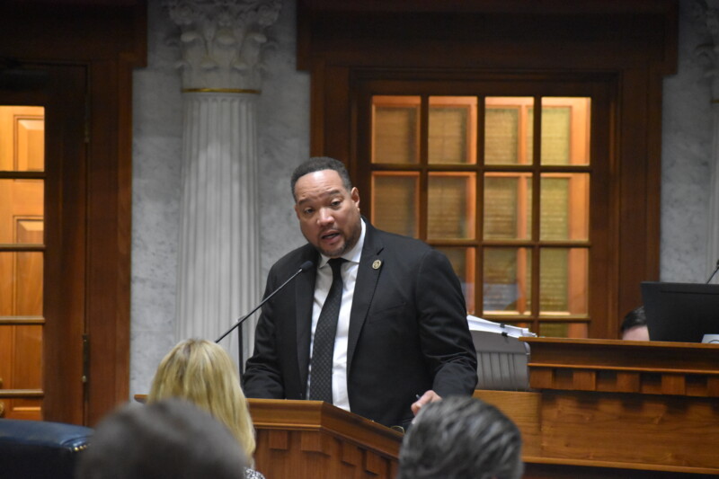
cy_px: 240
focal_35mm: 202
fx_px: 4043
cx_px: 360
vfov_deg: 6.8
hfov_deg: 10.2
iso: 5600
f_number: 4.8
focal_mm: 135
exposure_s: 1/125
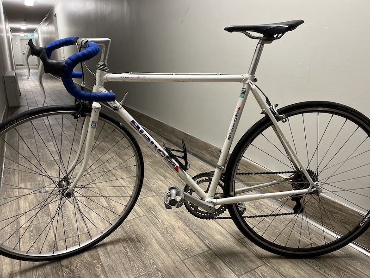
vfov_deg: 53.1
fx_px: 278
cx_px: 185
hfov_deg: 67.3
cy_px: 139
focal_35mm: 26
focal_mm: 5.1
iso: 200
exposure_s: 1/55
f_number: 1.6
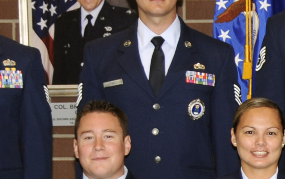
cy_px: 214
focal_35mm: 202
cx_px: 518
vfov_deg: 6.5
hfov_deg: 9.8
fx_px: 1570
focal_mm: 26
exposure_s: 1/60
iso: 200
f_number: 4.5
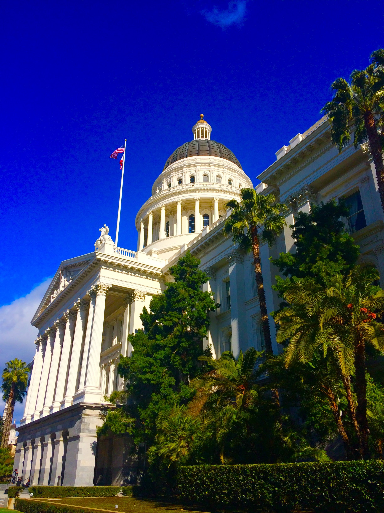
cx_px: 192
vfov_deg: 61.7
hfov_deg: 48.2
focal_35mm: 29
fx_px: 429
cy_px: 256
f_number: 2.2
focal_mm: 4.15
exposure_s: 1/3165
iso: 32
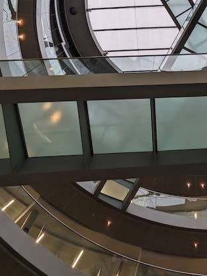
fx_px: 239
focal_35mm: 30
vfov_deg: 54.7
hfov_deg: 43.4
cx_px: 180
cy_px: 46
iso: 37
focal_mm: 2.22
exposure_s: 1/50
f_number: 2.2
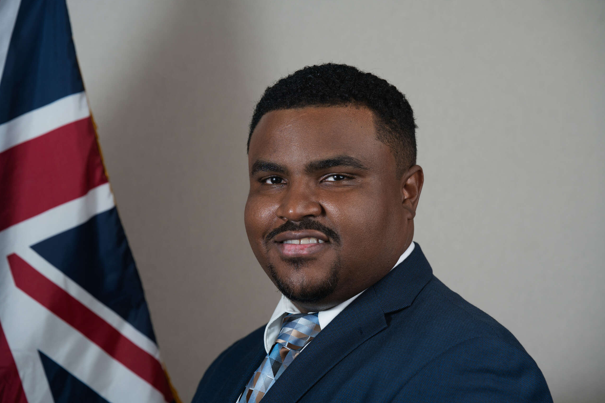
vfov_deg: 12.9
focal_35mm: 106
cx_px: 304
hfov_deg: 19.3
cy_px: 201
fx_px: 1781
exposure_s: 1/160
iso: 250
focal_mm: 105
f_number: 5
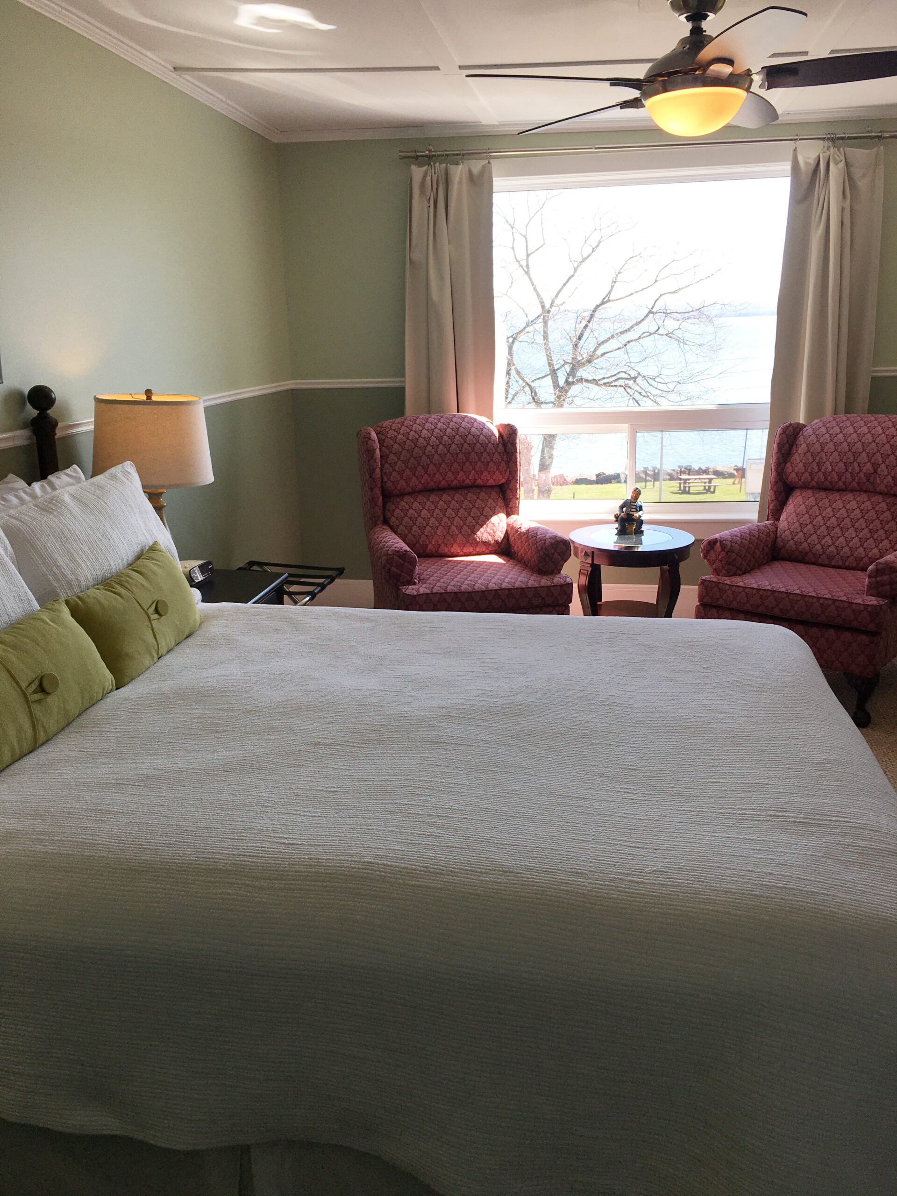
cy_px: 598
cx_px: 448
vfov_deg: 61.7
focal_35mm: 29
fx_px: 1002
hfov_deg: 48.2
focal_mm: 4.15
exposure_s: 1/222
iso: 25
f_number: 2.2
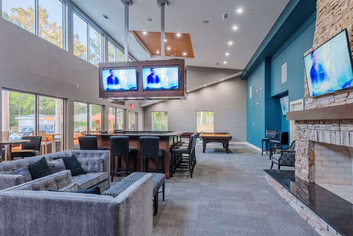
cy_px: 105
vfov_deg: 59.4
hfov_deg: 81.0
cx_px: 164
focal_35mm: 21
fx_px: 206
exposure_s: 1/1.67
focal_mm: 16
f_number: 7.1
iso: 100
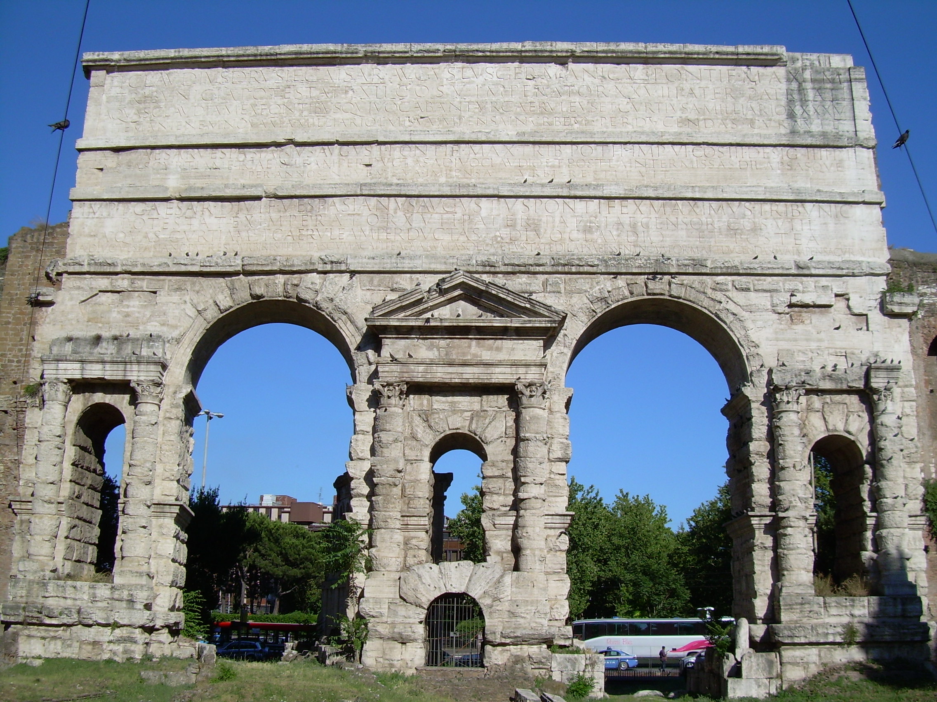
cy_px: 351
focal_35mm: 38
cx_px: 468
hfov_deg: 49.0
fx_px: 1029
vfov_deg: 37.7
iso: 50
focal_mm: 6.3
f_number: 4.6
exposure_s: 1/648
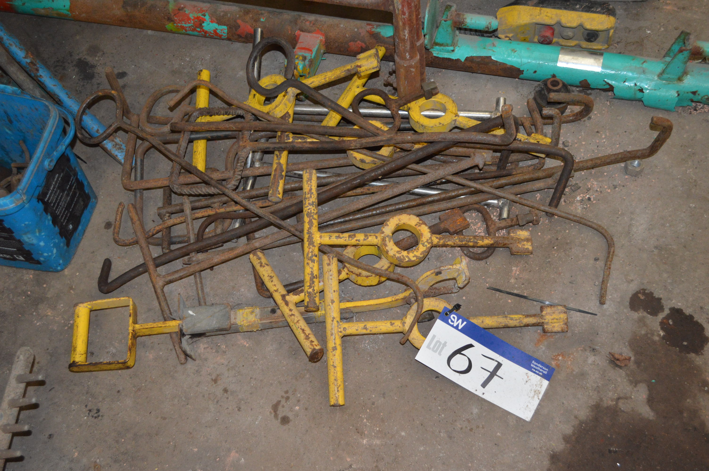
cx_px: 354
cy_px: 236
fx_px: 767
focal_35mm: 39
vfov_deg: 34.1
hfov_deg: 49.6
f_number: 4.2
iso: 1000
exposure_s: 1/60
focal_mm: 26
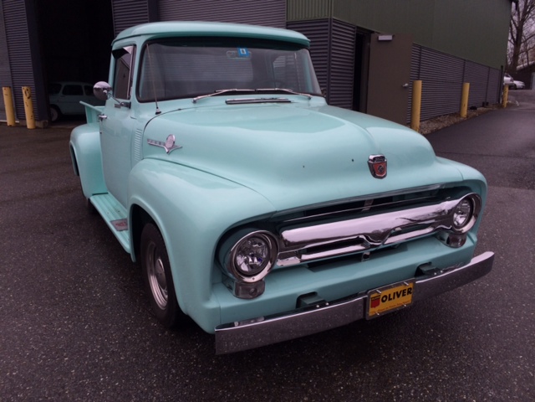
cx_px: 268
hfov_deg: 60.0
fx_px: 464
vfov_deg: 46.8
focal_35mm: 30
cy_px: 201
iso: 32
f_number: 2.2
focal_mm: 4.12
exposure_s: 1/595
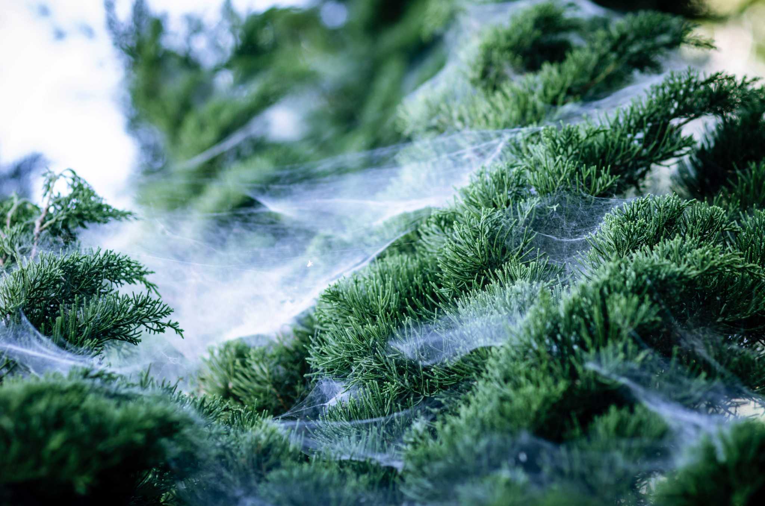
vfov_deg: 10.7
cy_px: 253
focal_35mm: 128
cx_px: 382
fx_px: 2703
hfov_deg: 16.1
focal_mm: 85
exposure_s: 1/160
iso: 200
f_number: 2.5
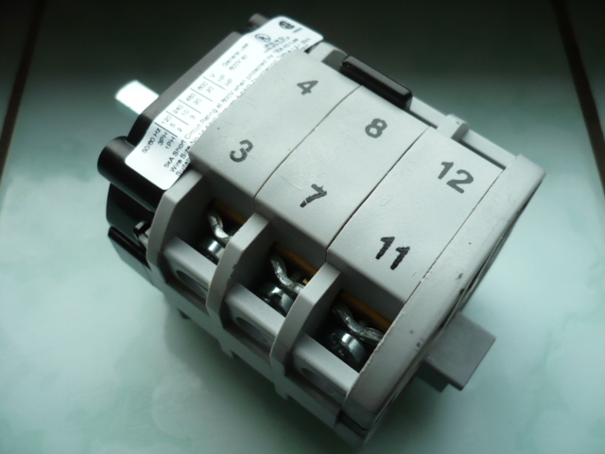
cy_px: 227
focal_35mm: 35
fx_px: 612
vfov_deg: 40.7
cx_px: 302
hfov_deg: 52.6
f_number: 2.8
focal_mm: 5.8
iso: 100
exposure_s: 1/40
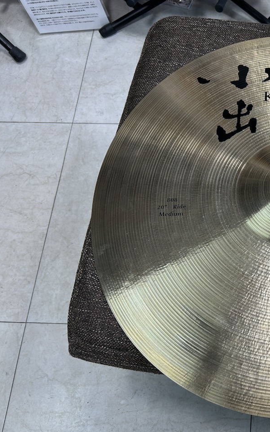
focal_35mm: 37
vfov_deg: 52.7
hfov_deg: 31.1
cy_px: 215
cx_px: 288
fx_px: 435
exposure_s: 1/100
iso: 40
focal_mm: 5.7
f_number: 1.5
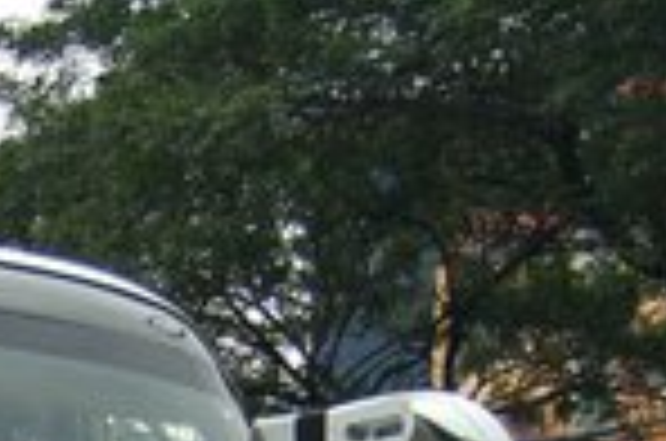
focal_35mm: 156
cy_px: 954
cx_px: -320
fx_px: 2880
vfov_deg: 8.2
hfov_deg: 12.6
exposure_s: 1/1000
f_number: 4
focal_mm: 24
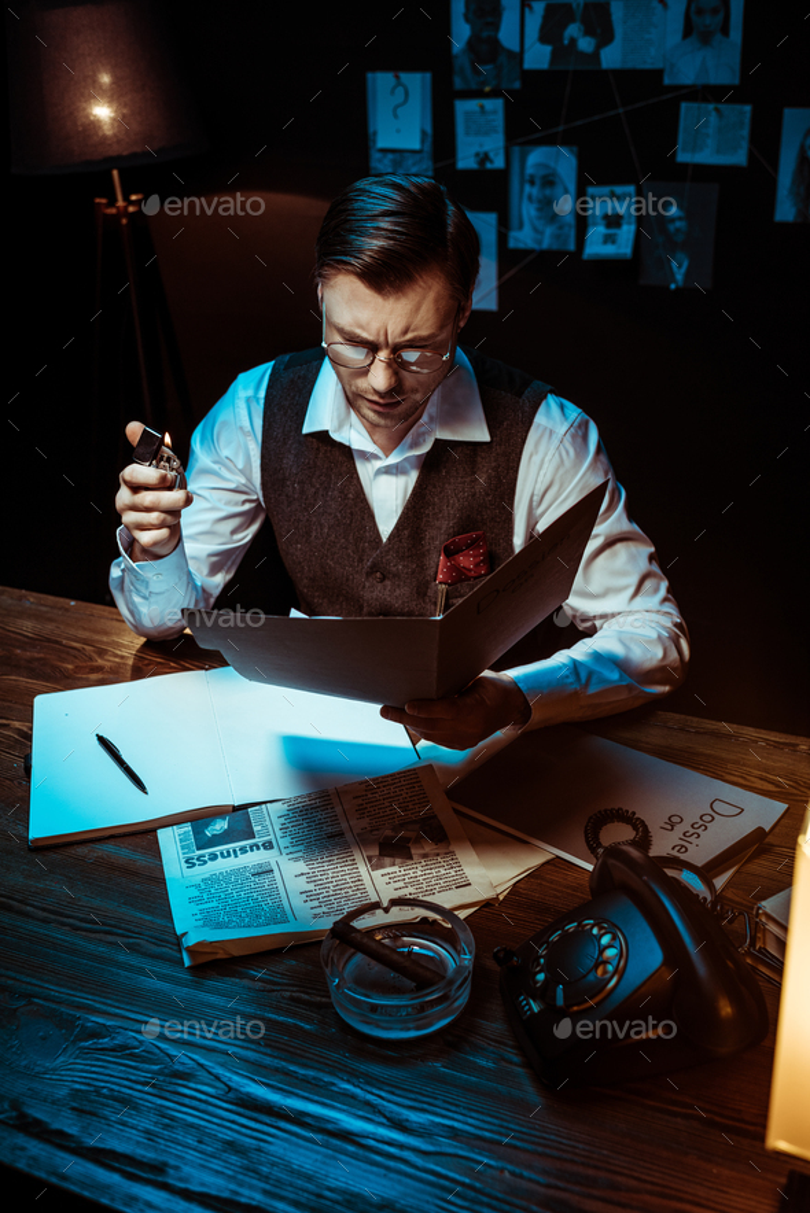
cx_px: 405
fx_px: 1180
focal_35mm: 35
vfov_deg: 54.4
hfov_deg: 37.9
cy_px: 606
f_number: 3.5
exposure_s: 1/160
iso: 200
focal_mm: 35
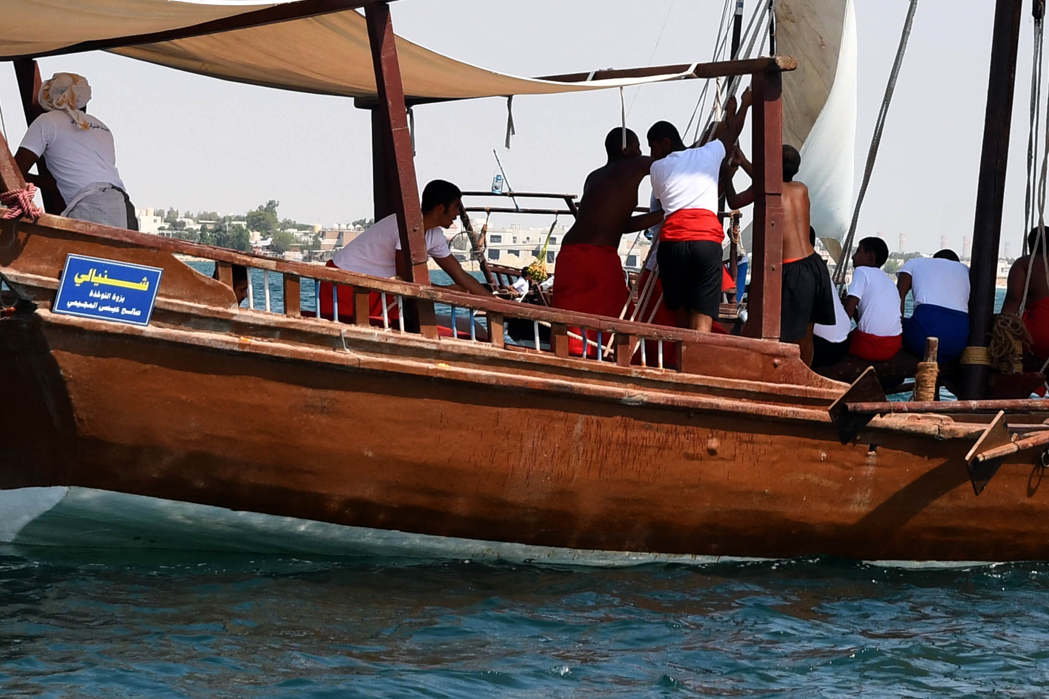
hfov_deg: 13.6
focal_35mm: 151
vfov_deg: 9.0
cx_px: 655
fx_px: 4400
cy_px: -151
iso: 320
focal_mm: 40
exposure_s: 1/1600
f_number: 5.6
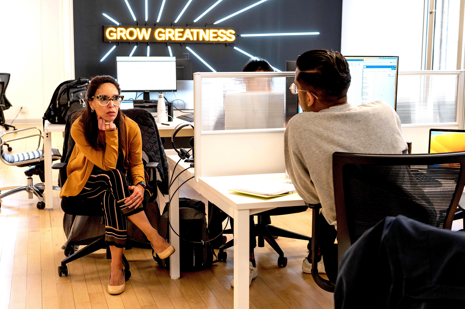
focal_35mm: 50
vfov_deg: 27.0
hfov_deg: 39.6
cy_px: 154
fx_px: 645
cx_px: 232
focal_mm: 50
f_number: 5.6
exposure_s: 1/160
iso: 1250
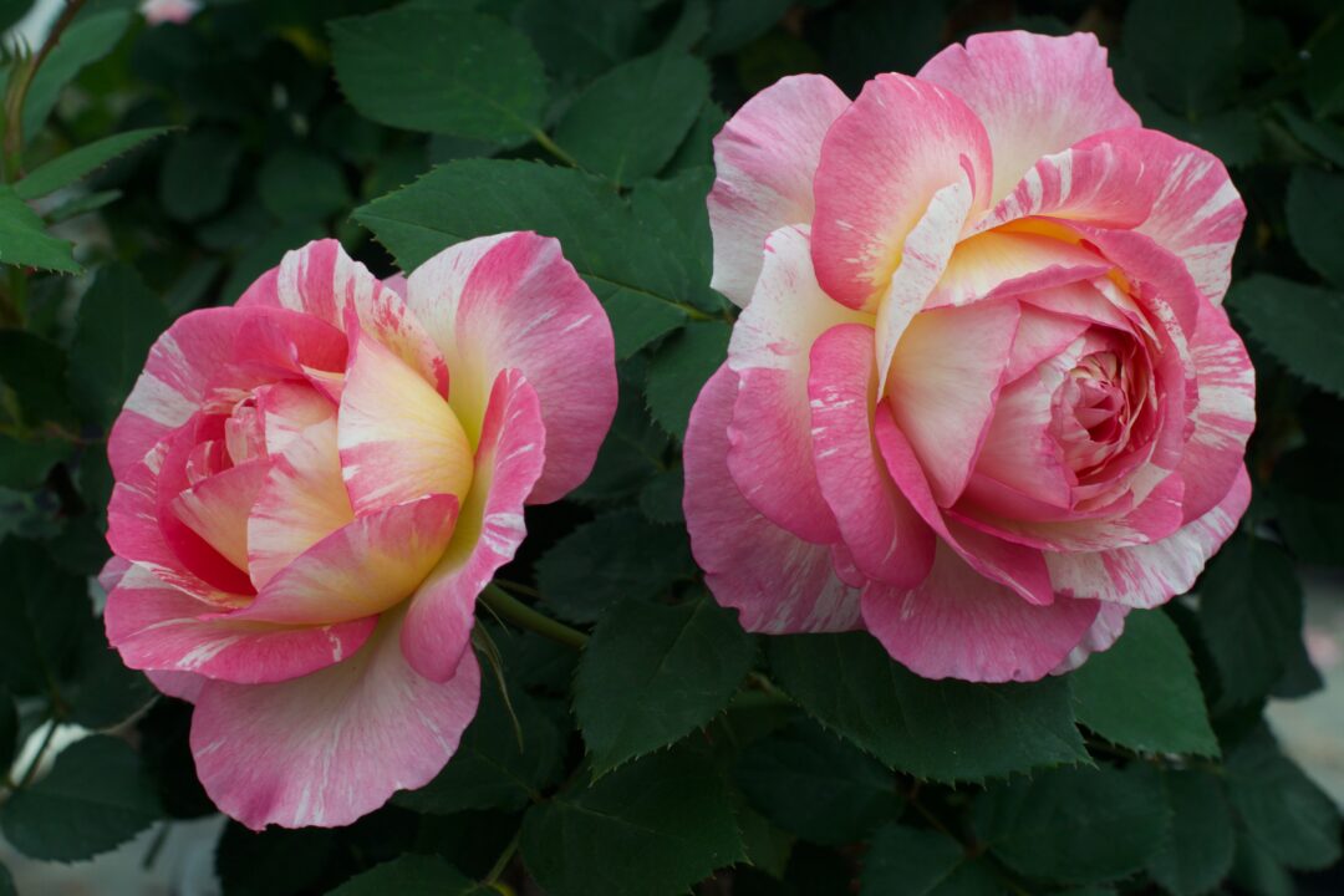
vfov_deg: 18.2
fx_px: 2800
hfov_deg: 27.0
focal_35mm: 75
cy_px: 448
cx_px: 672
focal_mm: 50
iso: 400
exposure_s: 1/80
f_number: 8
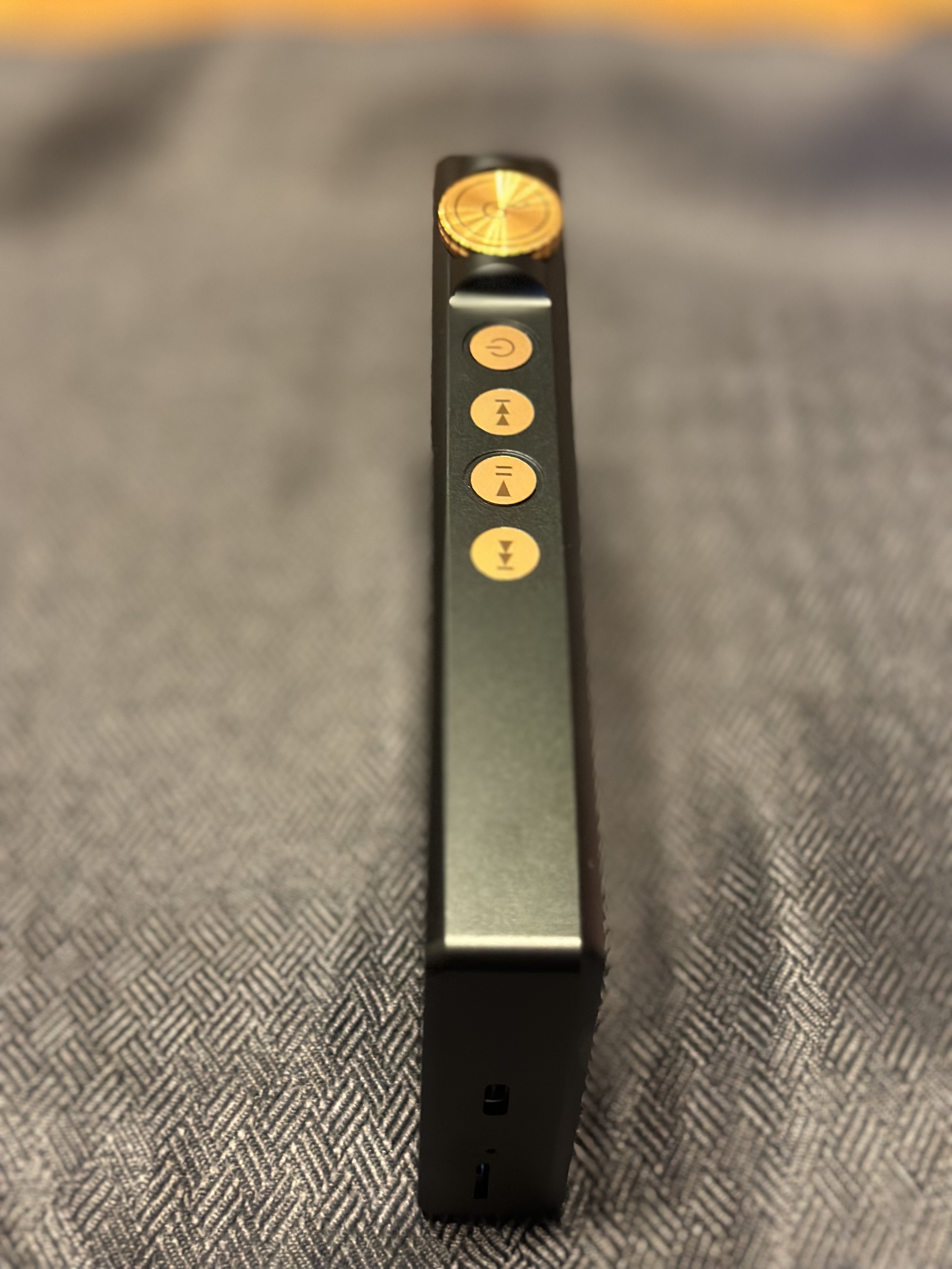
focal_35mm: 48
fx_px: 1760
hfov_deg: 30.3
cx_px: 476
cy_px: 634
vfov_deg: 39.7
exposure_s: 1/33
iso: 640
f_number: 1.78
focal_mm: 6.86
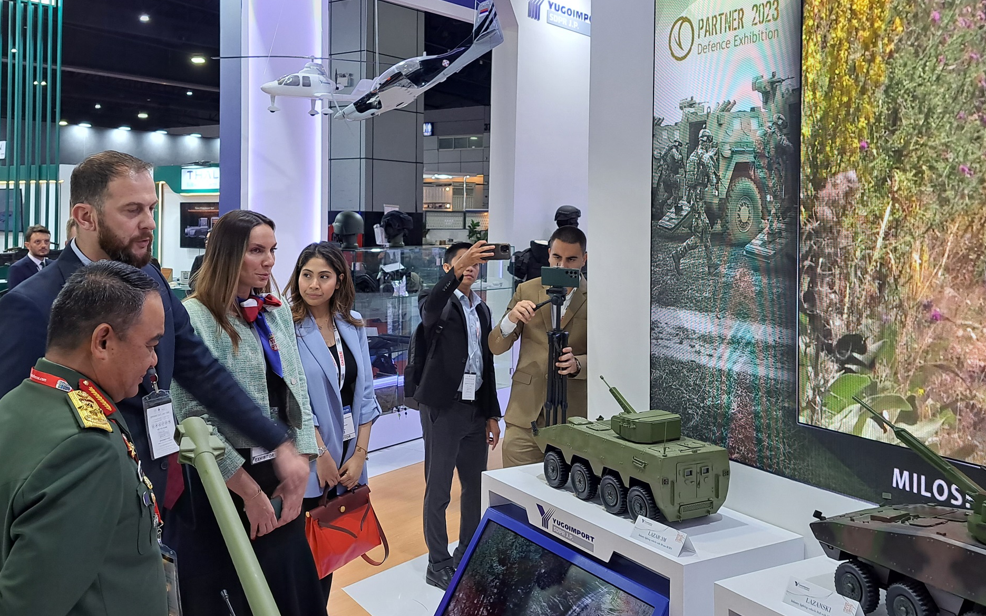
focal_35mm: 34
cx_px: 488
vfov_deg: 37.1
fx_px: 914
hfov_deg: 56.7
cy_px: 234
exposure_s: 1/50
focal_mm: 5.23
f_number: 1.8
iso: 50
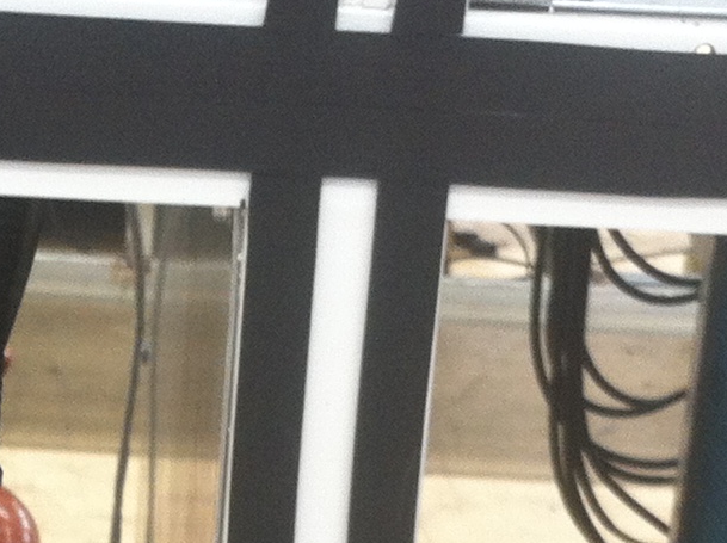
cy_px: 738
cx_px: 142
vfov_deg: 9.7
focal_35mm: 149
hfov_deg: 13.2
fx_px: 3125
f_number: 2.8
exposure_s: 1/40
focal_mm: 3.85
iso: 100
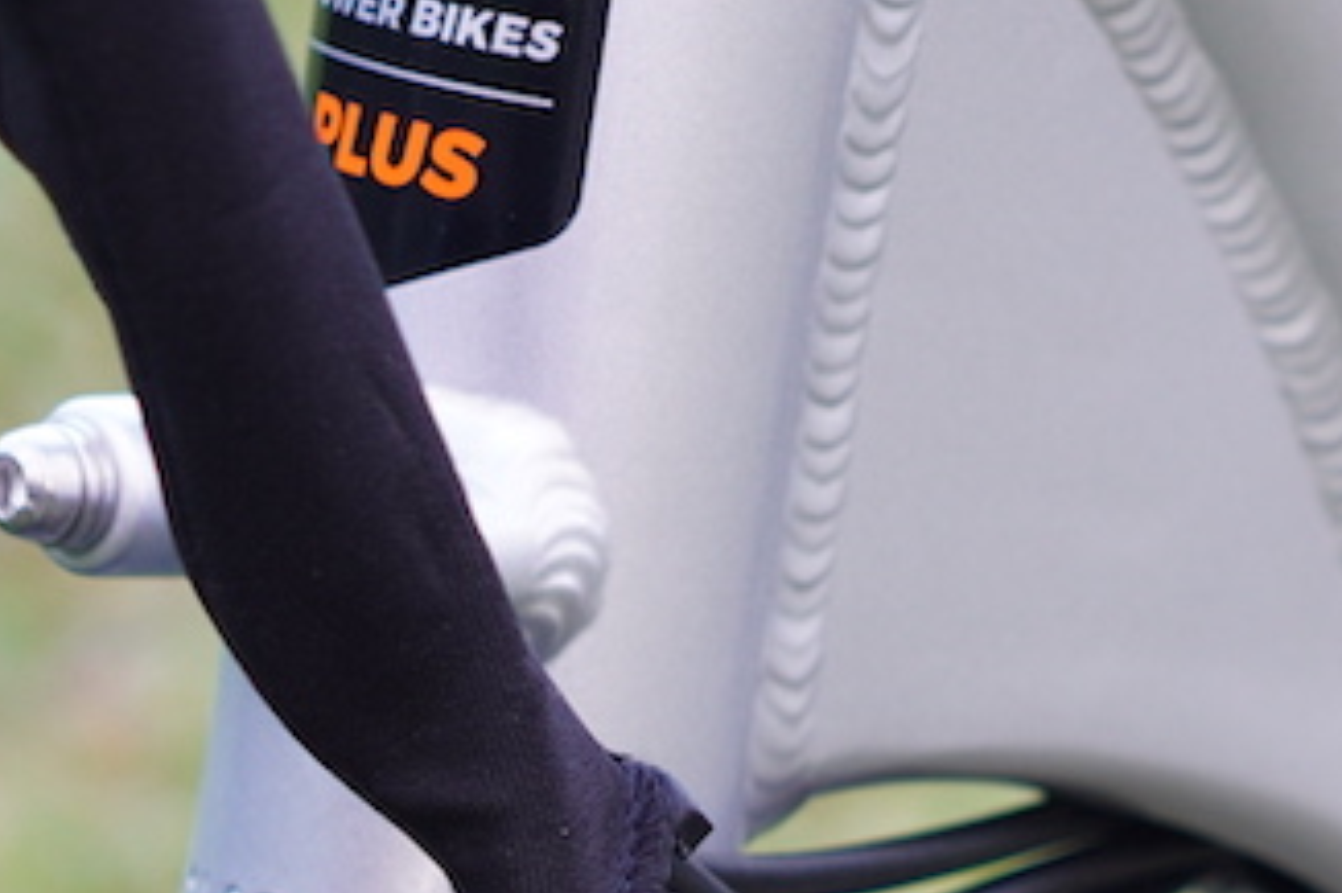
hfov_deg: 8.0
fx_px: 9612
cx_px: 893
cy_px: 1767
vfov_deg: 5.2
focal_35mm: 258
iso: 200
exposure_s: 1/80
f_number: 2.8
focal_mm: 40
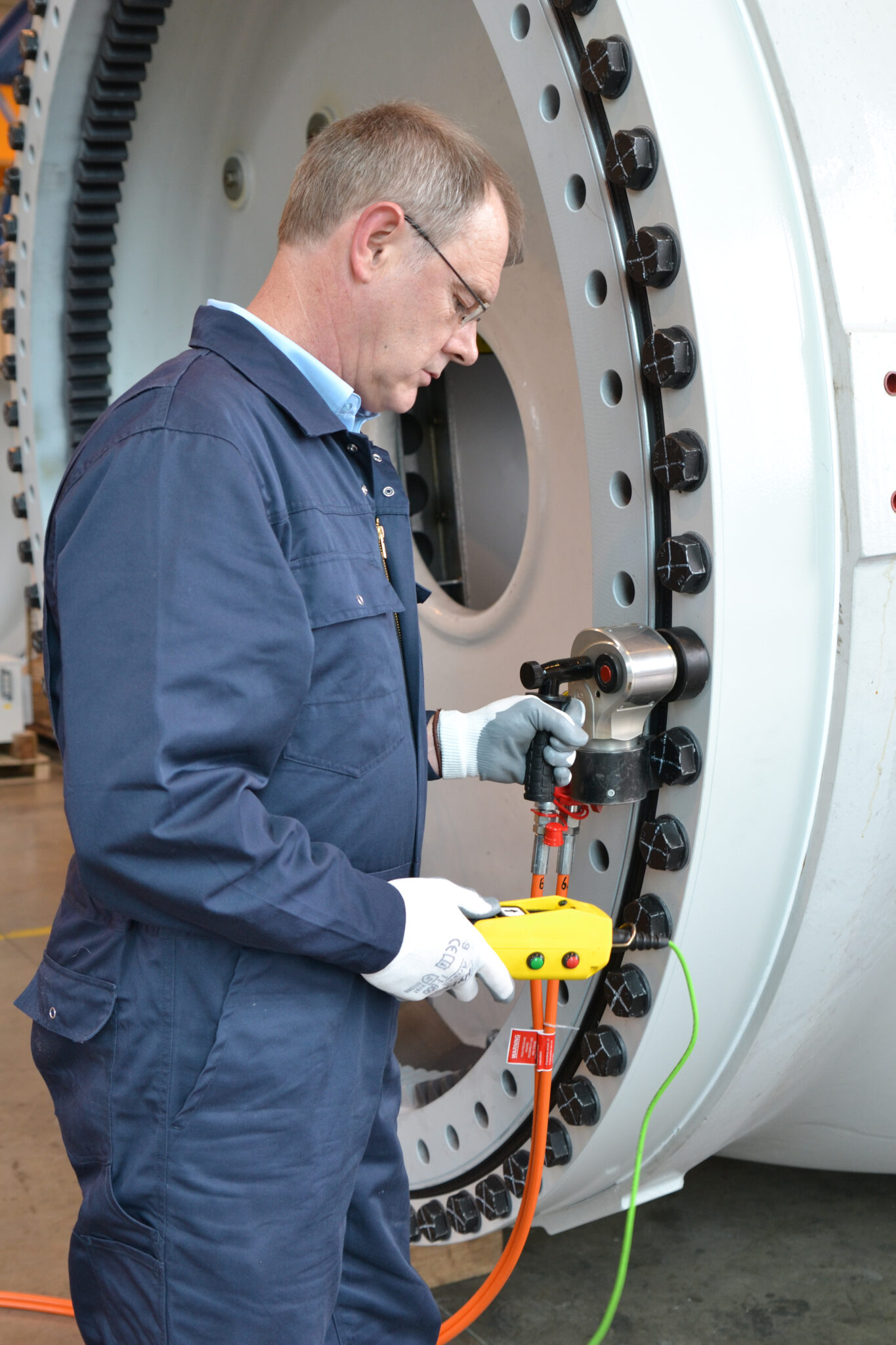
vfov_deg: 46.4
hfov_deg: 31.9
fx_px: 1568
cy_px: 672
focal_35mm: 42
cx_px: 448
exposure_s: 1/50
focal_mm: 28
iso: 400
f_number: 4.5
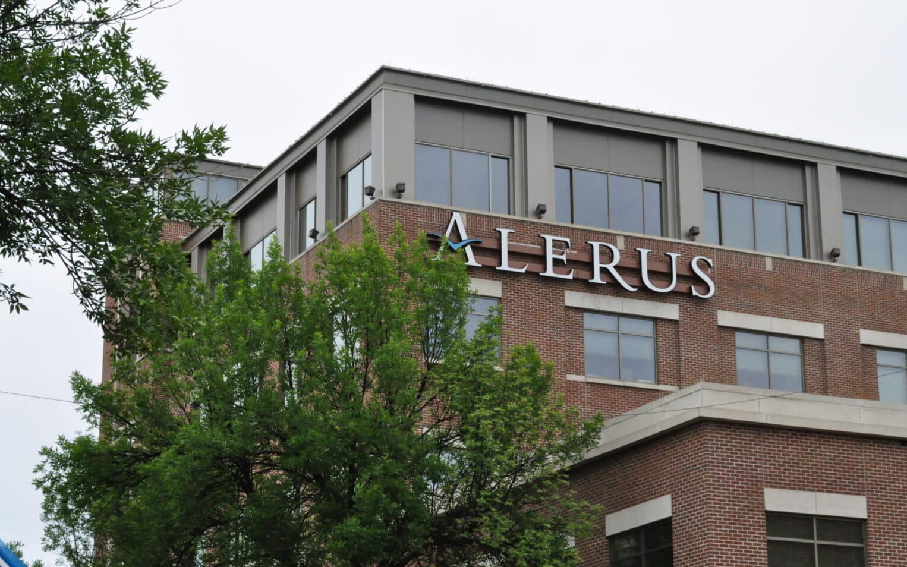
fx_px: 2089
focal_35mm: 85
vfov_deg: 15.5
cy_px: 291
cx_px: 456
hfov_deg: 24.5
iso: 2000
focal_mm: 55
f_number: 13
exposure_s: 1/1250
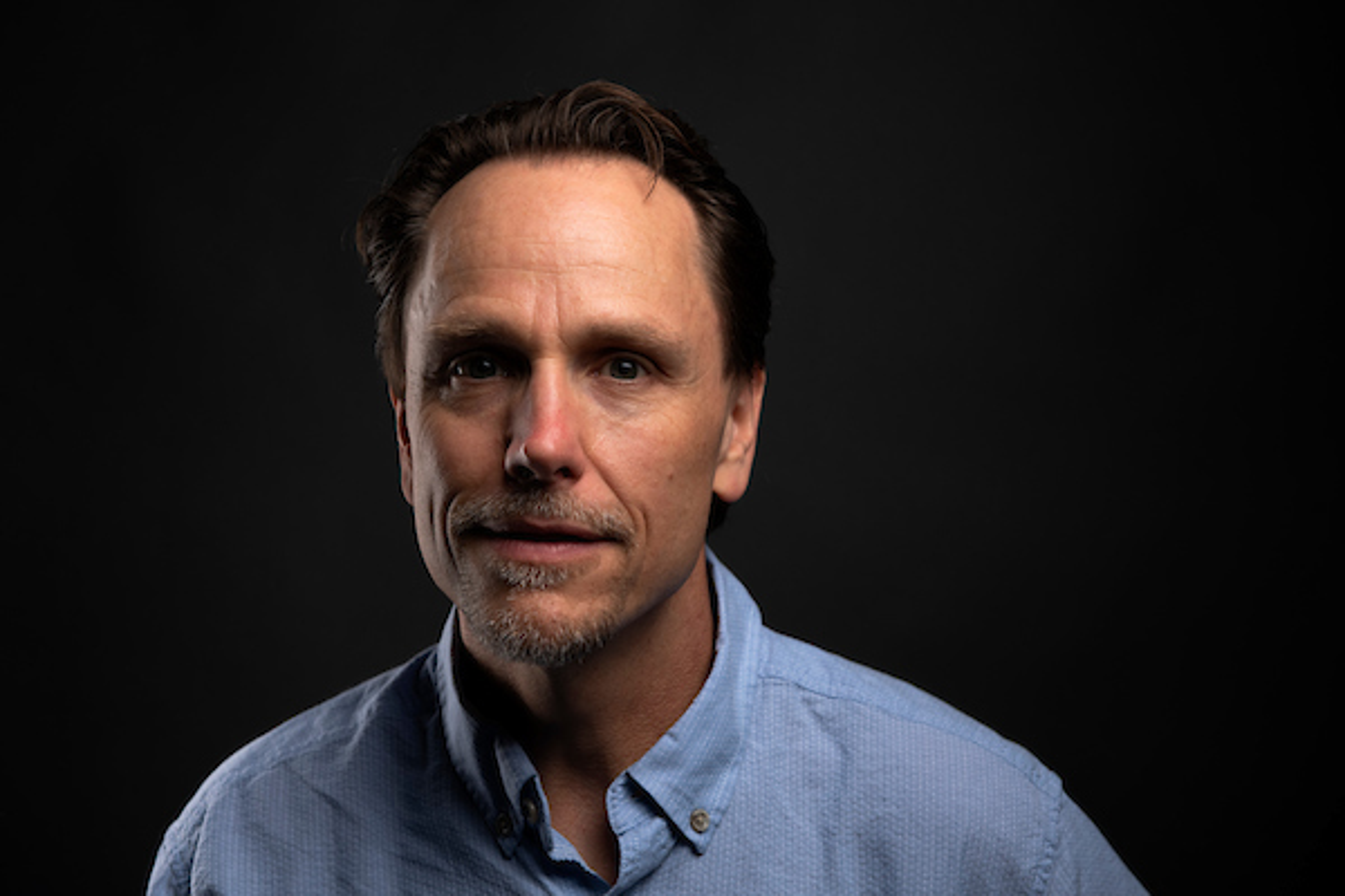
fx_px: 2615
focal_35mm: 70
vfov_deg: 19.5
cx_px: 672
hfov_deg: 28.8
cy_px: 448
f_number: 8
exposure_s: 1/200
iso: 200
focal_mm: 70
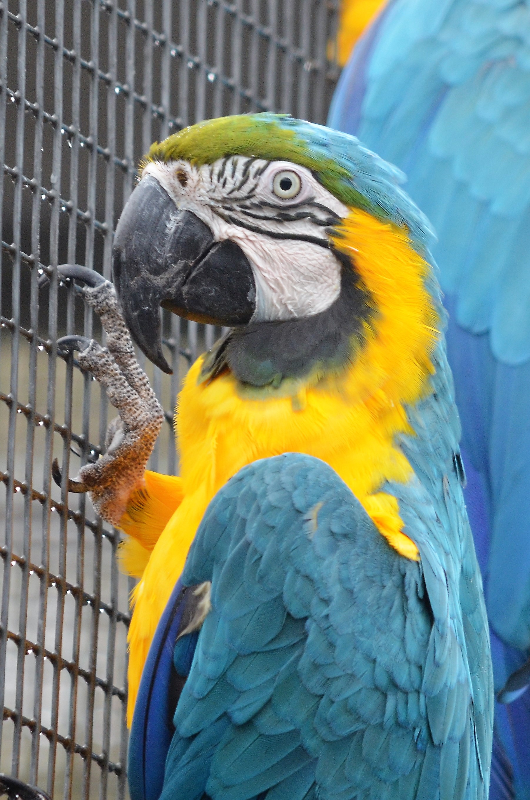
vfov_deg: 4.6
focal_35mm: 450
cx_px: 265
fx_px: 9981
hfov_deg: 3.0
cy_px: 400
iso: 800
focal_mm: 300
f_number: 5.6
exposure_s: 1/160
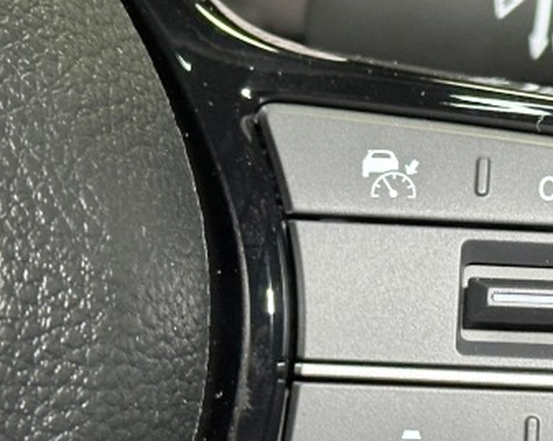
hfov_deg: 13.3
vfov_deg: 10.8
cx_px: 550
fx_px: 2338
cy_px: 313
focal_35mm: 143
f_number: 1.78
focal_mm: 6.86
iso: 400
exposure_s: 1/40
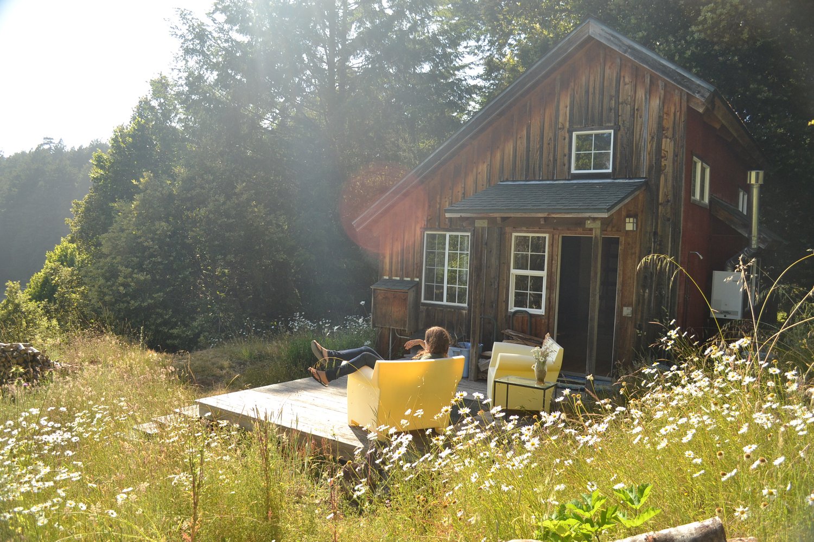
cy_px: 271
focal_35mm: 27
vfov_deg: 47.9
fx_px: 610
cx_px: 407
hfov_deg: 67.4
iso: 400
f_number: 4.5
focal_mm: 18
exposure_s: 1/320
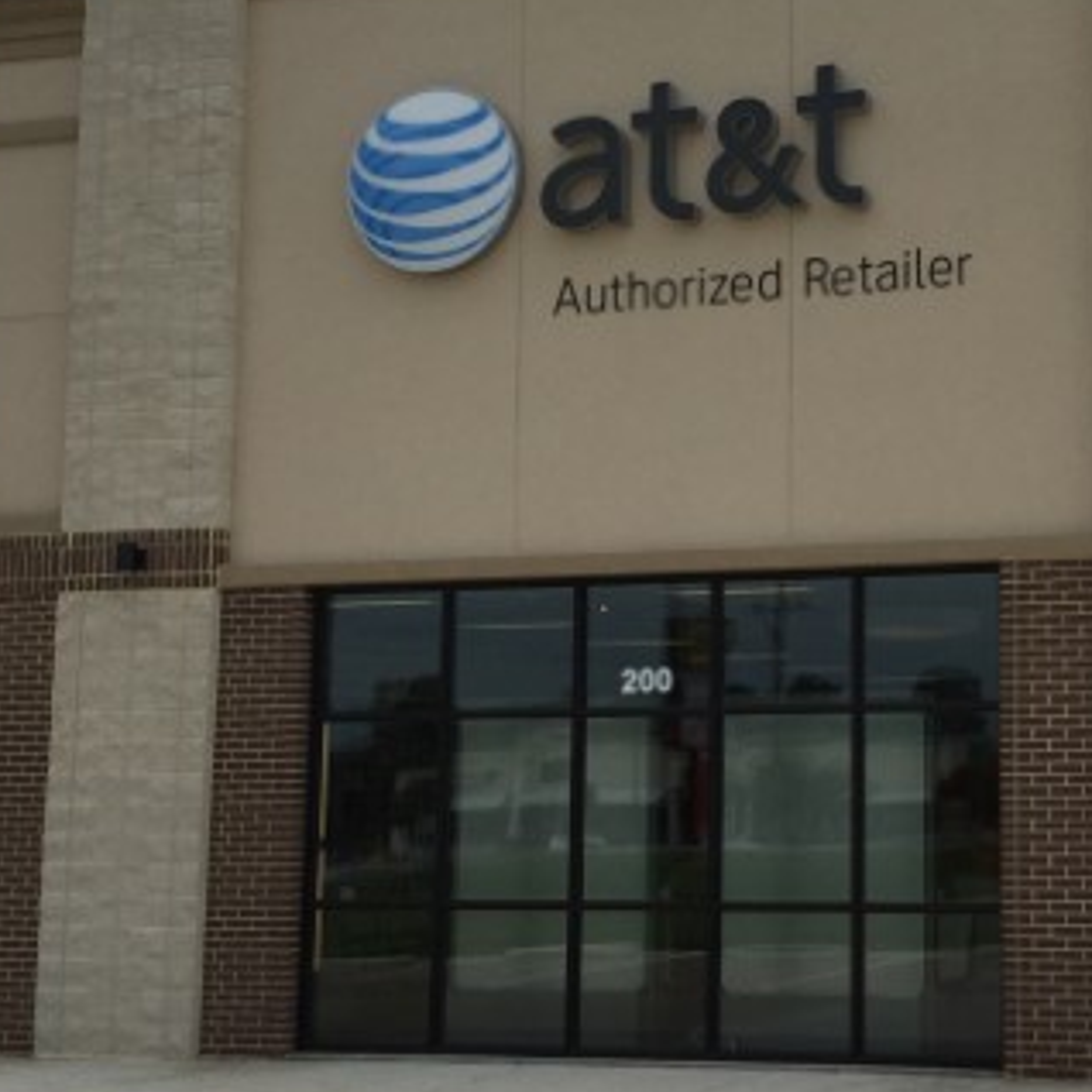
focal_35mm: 69
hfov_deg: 24.4
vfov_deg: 25.0
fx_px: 2463
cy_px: 436
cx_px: 944
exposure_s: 1/2037
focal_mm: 3.3
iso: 25
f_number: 2.4
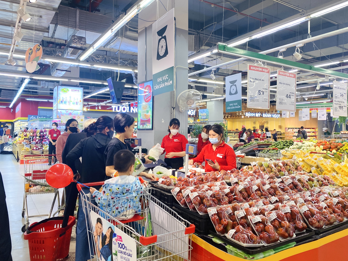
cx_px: 174
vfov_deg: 53.1
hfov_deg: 67.3
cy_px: 130
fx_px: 261
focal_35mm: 26
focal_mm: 4.25
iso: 100
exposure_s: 1/50
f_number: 1.8
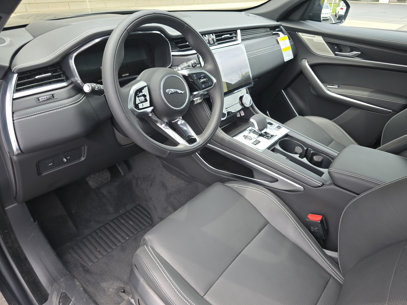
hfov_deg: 73.9
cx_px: 204
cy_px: 152
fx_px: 270
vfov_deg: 58.9
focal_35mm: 23
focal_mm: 6.3
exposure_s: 1/180
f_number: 1.7
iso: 40
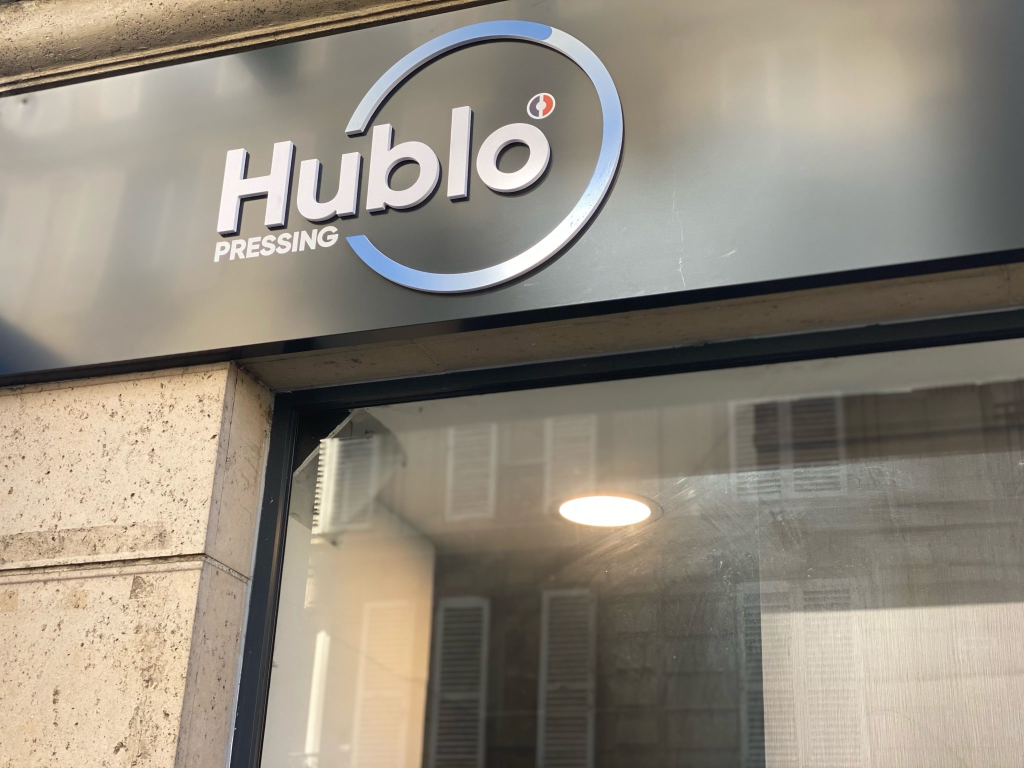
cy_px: 384
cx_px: 512
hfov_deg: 36.8
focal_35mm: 52
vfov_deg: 28.0
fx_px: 1538
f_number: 2
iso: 20
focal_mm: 6
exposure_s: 1/116
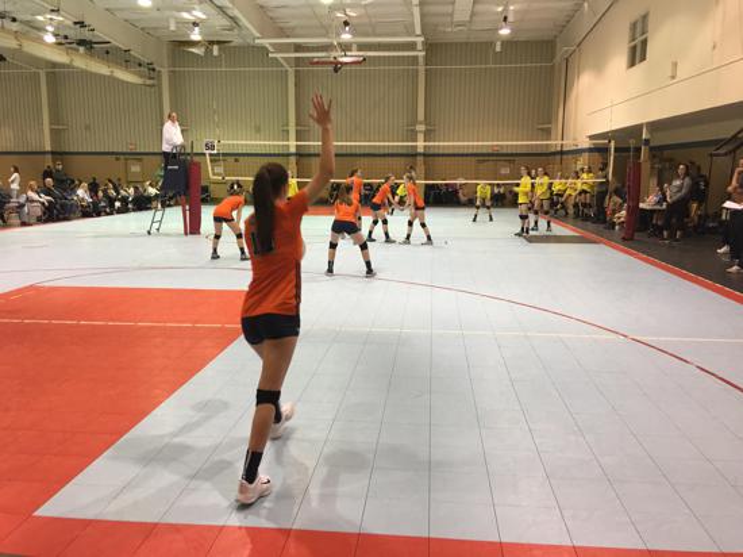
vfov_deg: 48.2
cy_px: 278
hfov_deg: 61.7
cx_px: 372
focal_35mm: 29
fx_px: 622
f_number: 2.2
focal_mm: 4.15
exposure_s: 1/15
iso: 40
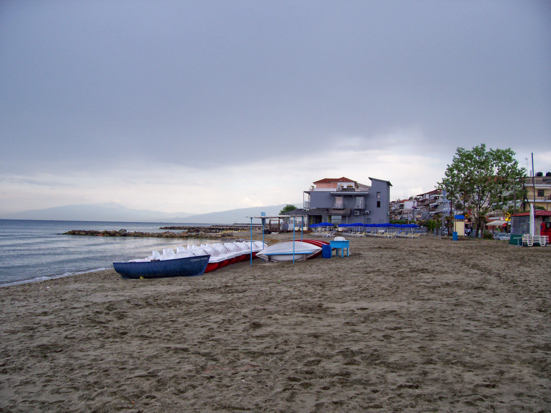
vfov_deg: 41.8
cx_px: 276
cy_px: 206
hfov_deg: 54.0
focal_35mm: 34
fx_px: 541
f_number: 2.7
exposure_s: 1/154
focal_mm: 5.6
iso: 80
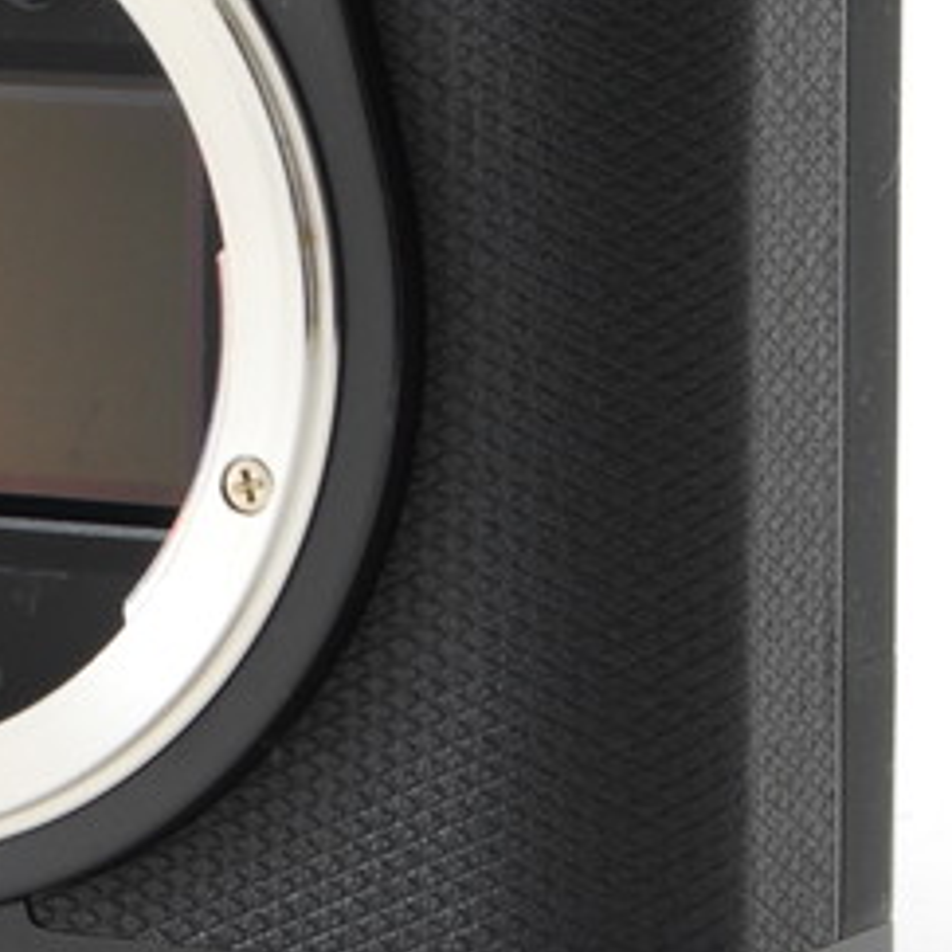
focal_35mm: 219
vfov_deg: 8.0
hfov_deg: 7.9
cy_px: 94
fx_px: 6814
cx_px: -404
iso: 320
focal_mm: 52
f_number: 18
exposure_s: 1/100
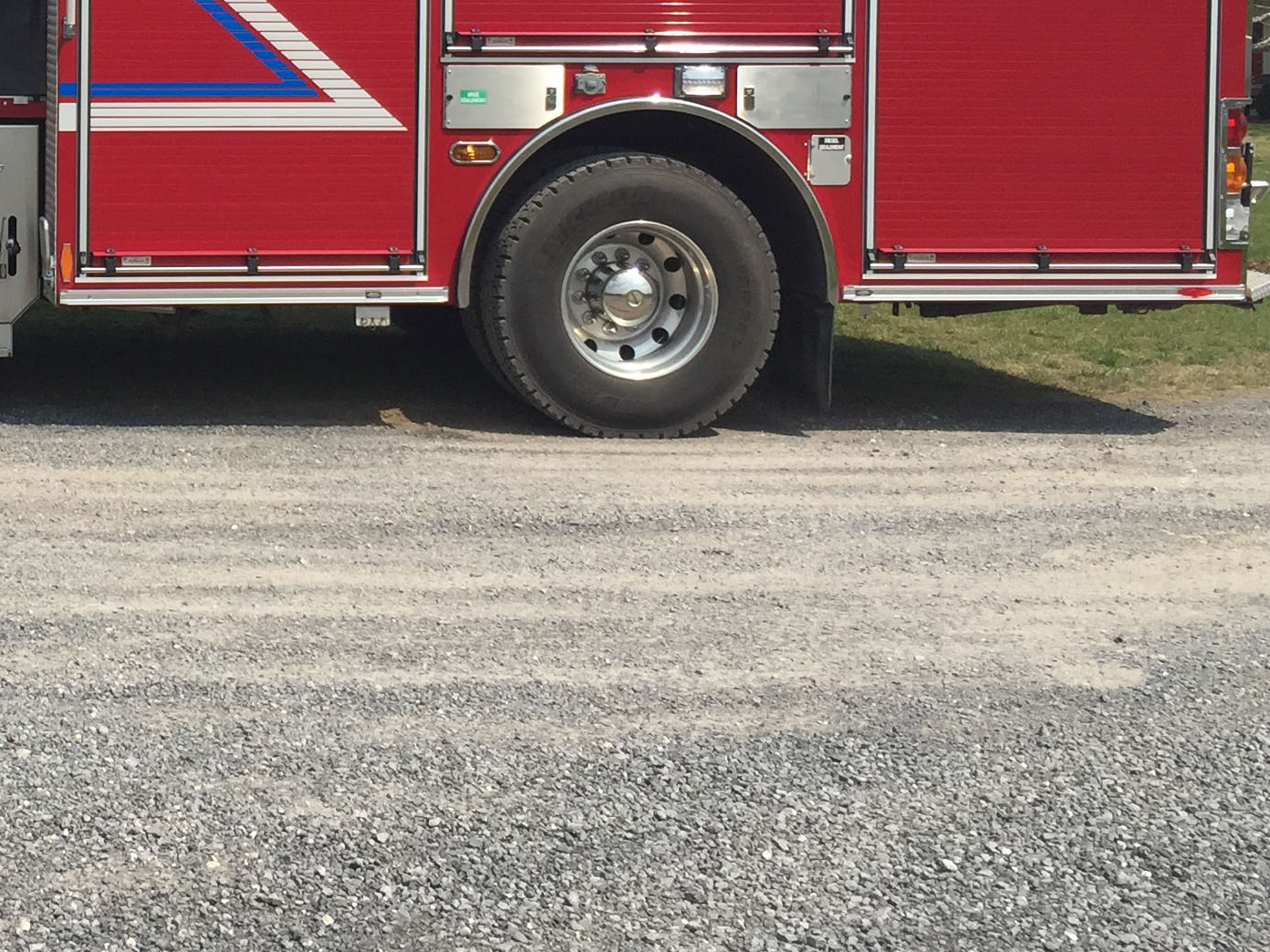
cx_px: -14
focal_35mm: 68
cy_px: 43
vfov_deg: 21.0
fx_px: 2495
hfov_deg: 26.9
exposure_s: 1/2639
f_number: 2.2
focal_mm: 4.15
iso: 32
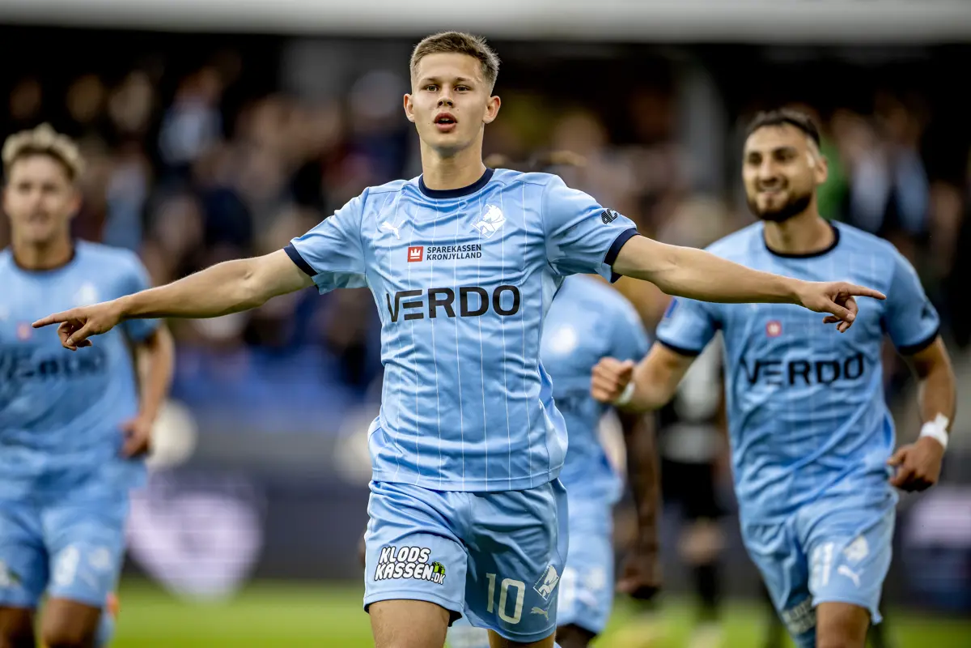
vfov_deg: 3.4
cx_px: 486
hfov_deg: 5.2
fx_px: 10788
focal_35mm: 400
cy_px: 324
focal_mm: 400
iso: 1000
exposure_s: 1/1600
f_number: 2.8
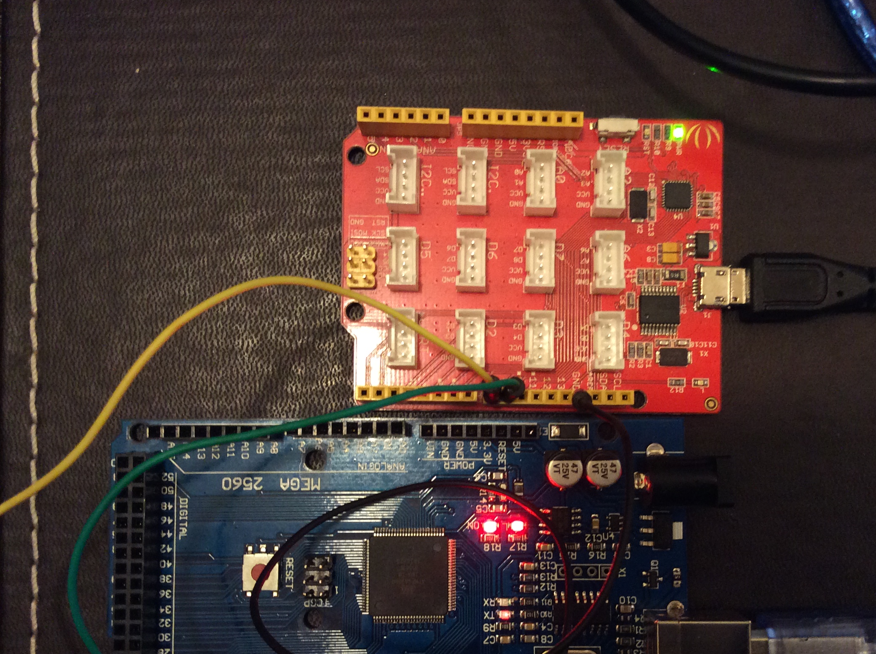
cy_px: 384
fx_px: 1011
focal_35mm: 40
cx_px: 486
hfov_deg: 46.8
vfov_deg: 35.8
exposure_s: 1/24
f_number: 2.4
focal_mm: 3.3
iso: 125
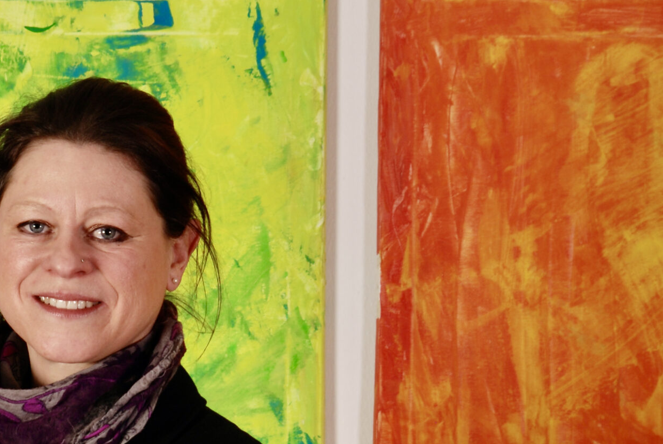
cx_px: 88
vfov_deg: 4.7
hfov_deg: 7.0
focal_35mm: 294
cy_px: 400
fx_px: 5422
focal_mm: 95
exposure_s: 1/60
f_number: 9
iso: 200
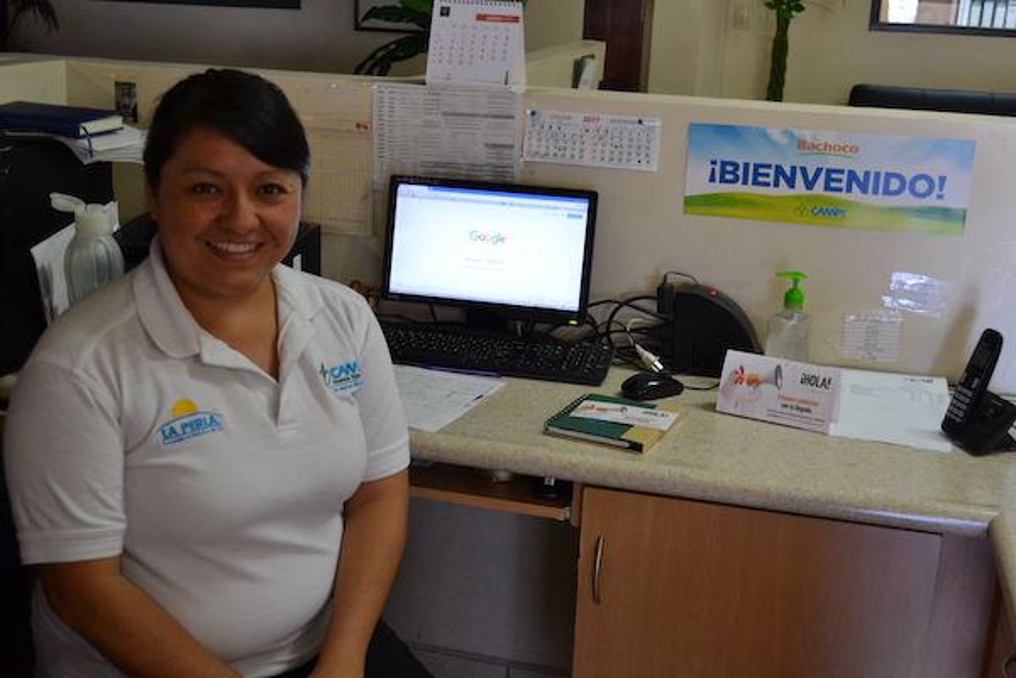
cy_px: 339
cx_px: 508
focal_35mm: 42
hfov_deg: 46.4
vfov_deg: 31.9
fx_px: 1185
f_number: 4.5
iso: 1100
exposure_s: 1/15
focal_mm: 28
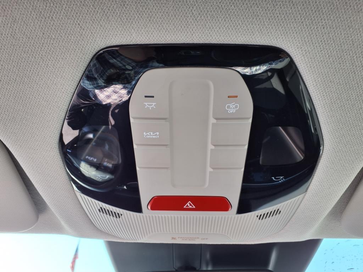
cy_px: 136
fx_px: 283
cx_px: 182
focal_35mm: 27
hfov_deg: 65.3
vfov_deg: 51.4
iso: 40
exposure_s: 1/120
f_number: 1.9
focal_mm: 3.58
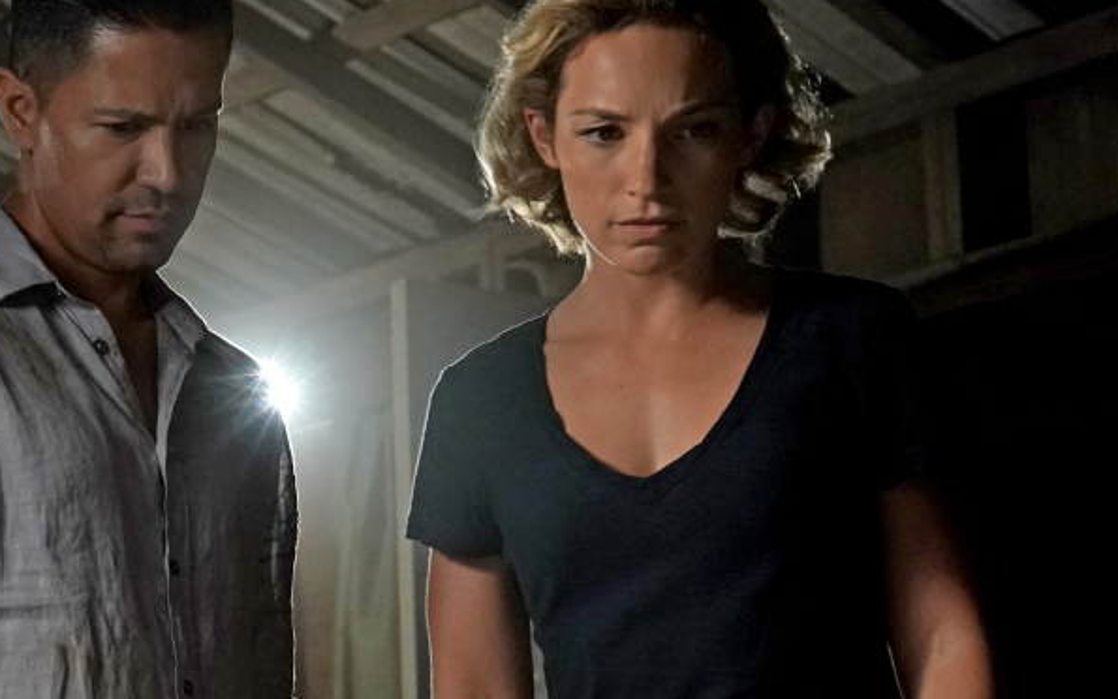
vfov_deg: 17.9
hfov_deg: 28.3
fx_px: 2194
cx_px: 319
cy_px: 596
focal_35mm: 72
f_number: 4
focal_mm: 35
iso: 3200
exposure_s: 1/160
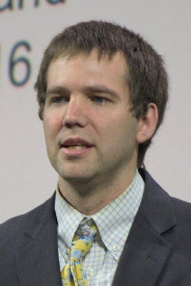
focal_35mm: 285
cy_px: 143
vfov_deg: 7.2
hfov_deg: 4.8
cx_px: 96
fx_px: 2270
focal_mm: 190
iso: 1250
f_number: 5.6
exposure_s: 1/125
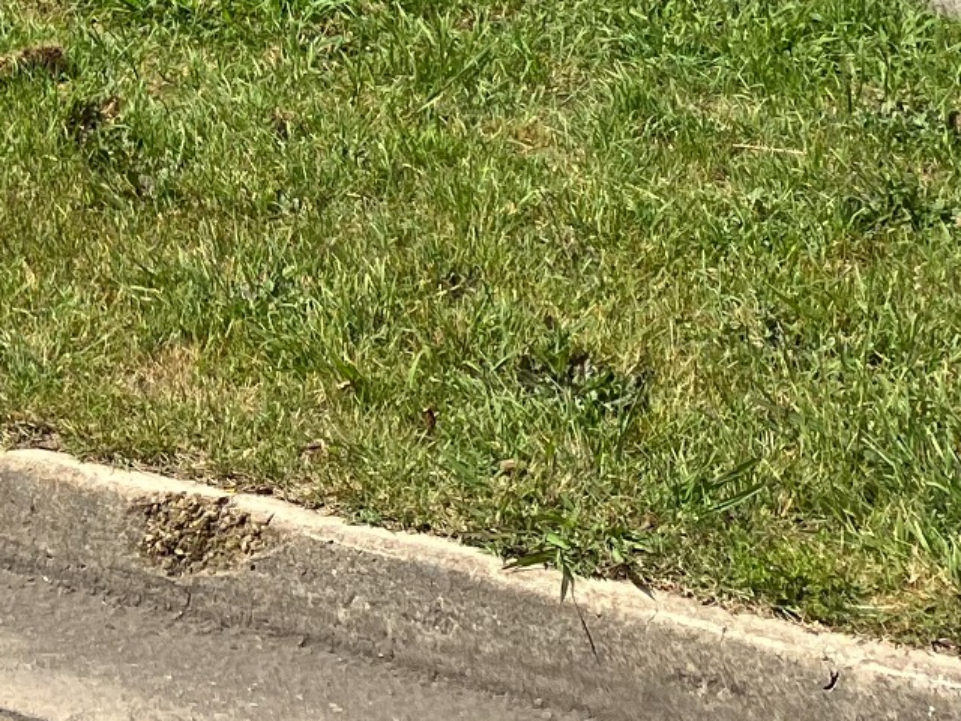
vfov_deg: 11.9
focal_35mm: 112
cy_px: -698
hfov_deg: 16.8
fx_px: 3109
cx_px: -203
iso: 32
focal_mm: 3.99
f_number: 1.8
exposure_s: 1/2024
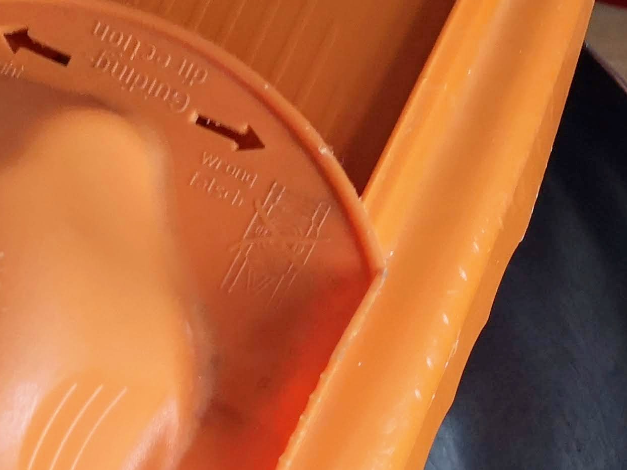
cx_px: 592
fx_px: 1431
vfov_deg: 17.4
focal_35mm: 79
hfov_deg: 23.9
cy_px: 631
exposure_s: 1/33.3
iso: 400
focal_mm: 5.58
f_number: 1.8
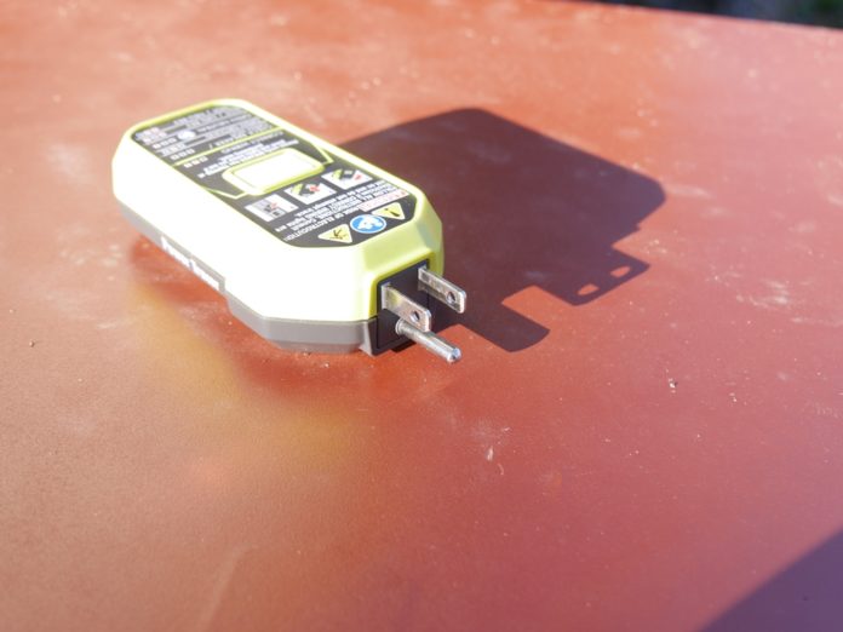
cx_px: 422
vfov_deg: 34.3
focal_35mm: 42
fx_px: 1023
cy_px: 316
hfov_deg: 44.8
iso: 200
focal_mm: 21
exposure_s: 1/160
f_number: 4.5
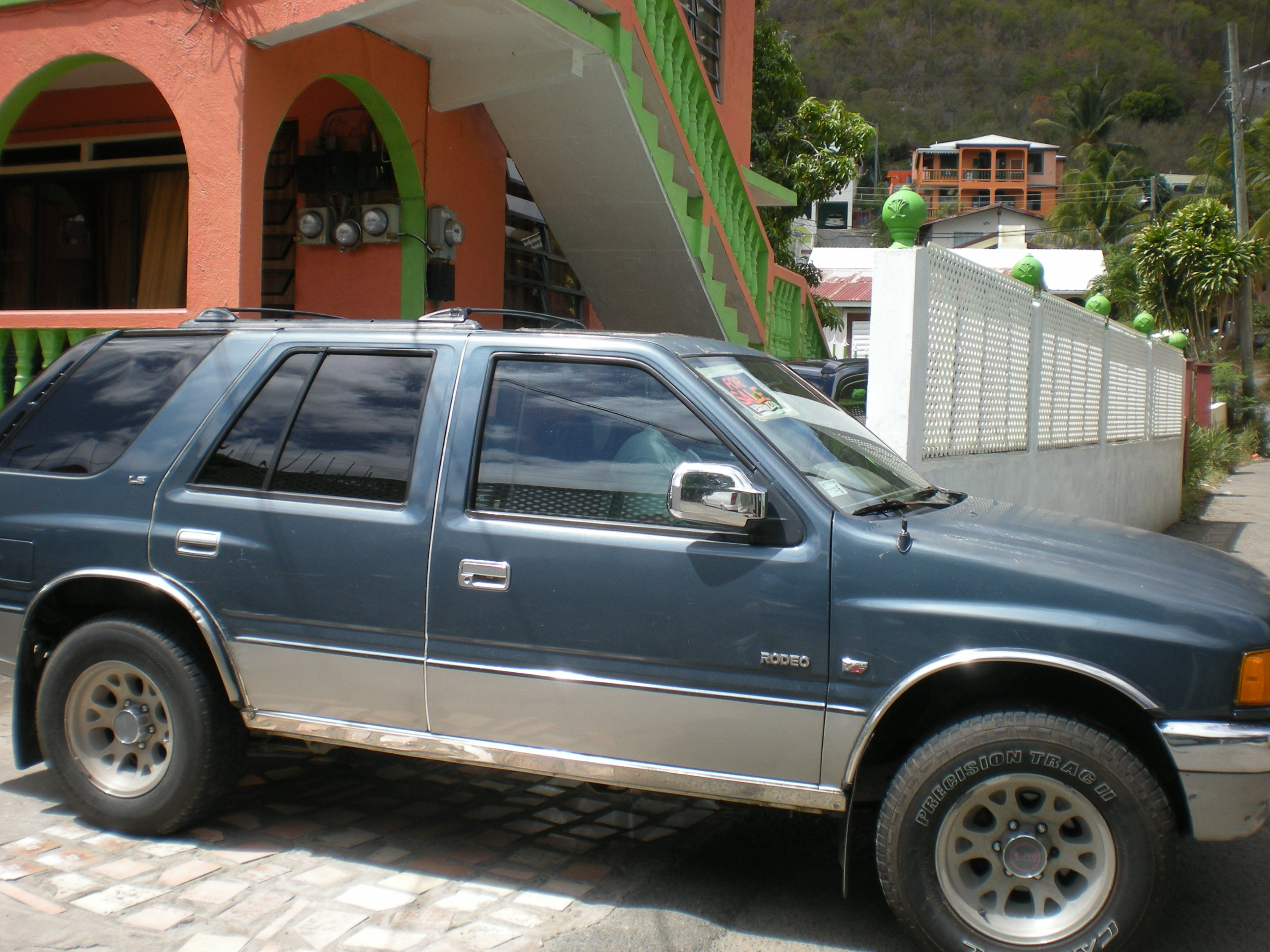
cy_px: 476
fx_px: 1394
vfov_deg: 37.7
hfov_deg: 49.0
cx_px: 635
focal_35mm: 38
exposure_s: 1/306
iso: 64
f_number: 4.6
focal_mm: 6.3
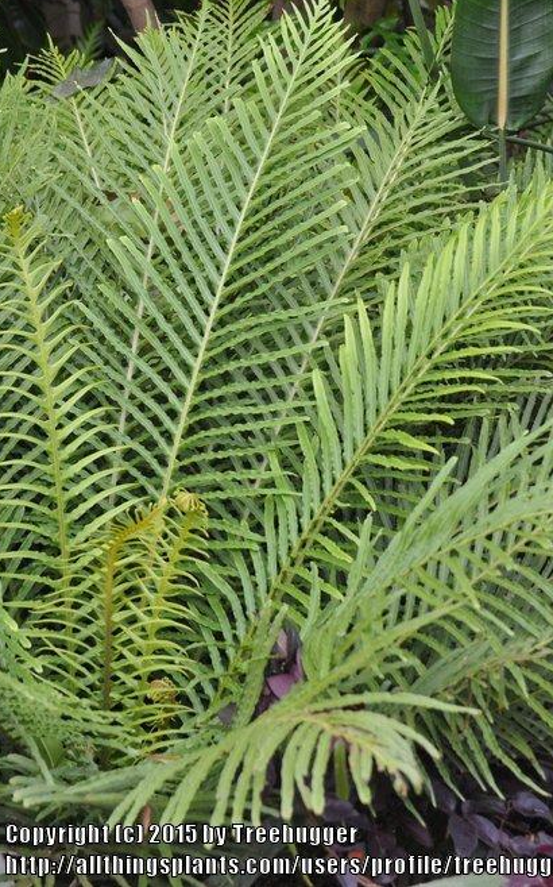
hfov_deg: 14.0
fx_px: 2245
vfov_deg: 22.3
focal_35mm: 93
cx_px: 193
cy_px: 441
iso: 400
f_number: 6.3
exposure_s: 1/60
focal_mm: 40
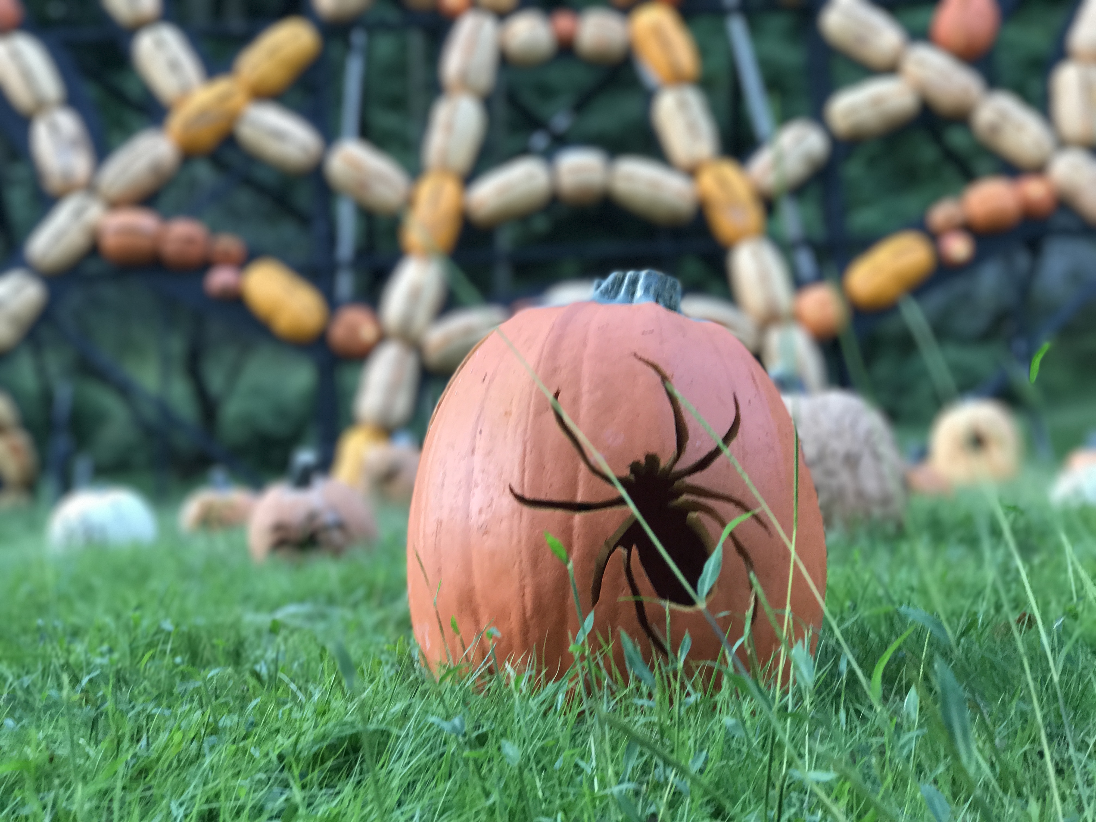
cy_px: 411
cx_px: 548
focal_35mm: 57
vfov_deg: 25.7
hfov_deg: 33.8
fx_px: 1805
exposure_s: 1/60
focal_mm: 6.6
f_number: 2.8
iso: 125
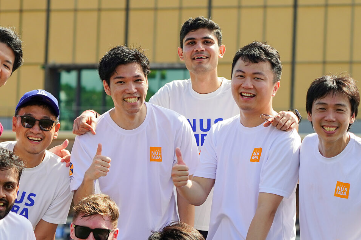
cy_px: 235
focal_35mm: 215
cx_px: 196
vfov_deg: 6.4
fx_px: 2155
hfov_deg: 9.6
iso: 250
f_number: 4.5
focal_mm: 100
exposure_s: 1/1000
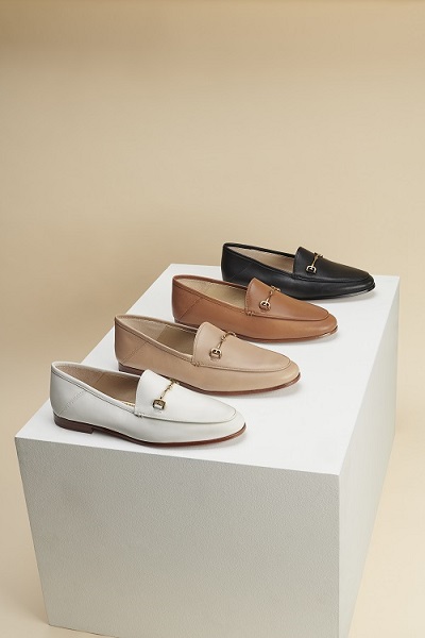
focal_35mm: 50
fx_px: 885
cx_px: 212
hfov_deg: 27.0
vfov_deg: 39.6
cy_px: 319
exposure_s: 1/80
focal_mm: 50
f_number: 13
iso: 100
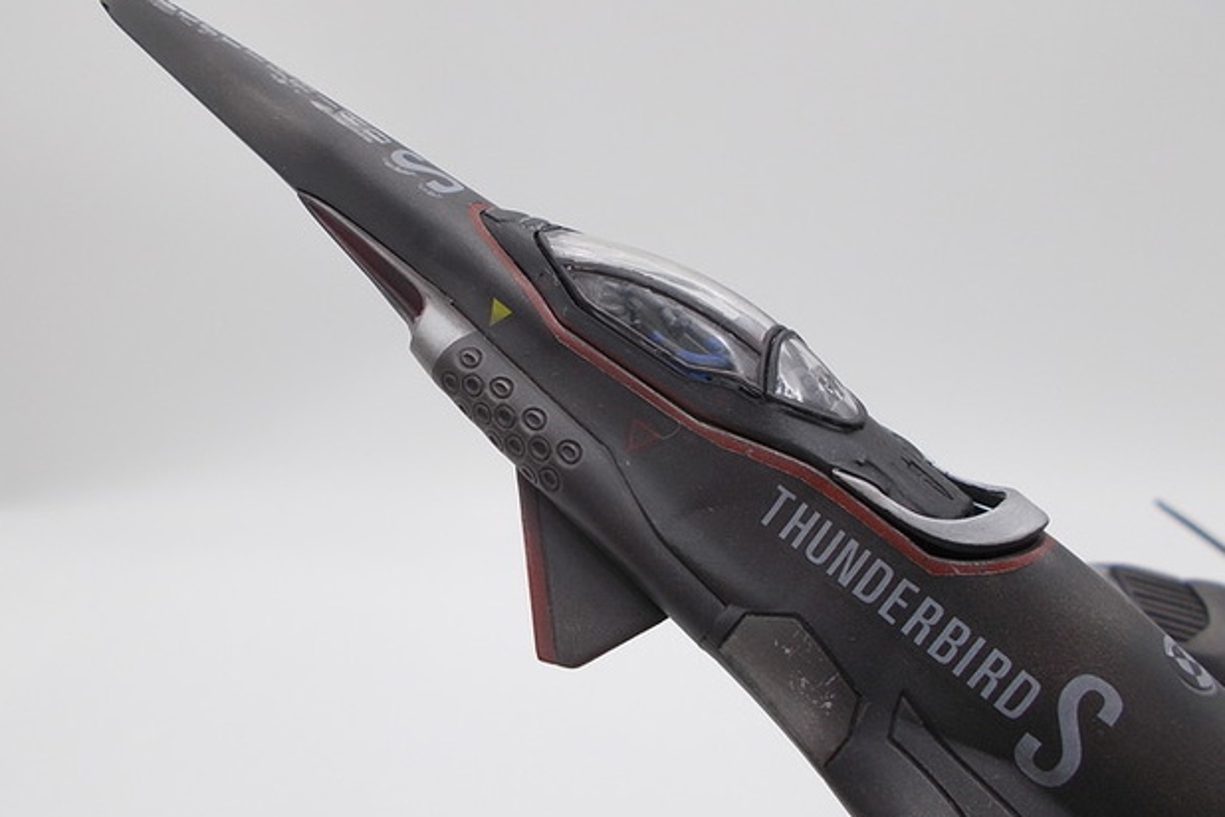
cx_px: 599
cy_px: 371
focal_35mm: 28
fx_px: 953
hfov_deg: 65.5
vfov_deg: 46.3
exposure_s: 1/100
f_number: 3.2
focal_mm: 4.6
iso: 80
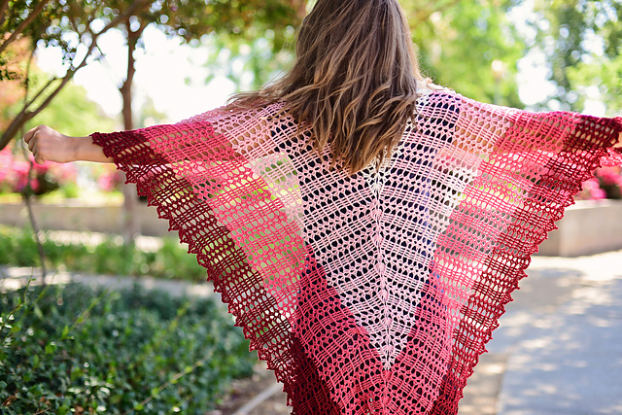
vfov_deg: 27.0
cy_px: 208
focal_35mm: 50
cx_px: 311
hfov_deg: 39.6
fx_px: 864
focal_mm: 50
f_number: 2.2
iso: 200
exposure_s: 1/1000
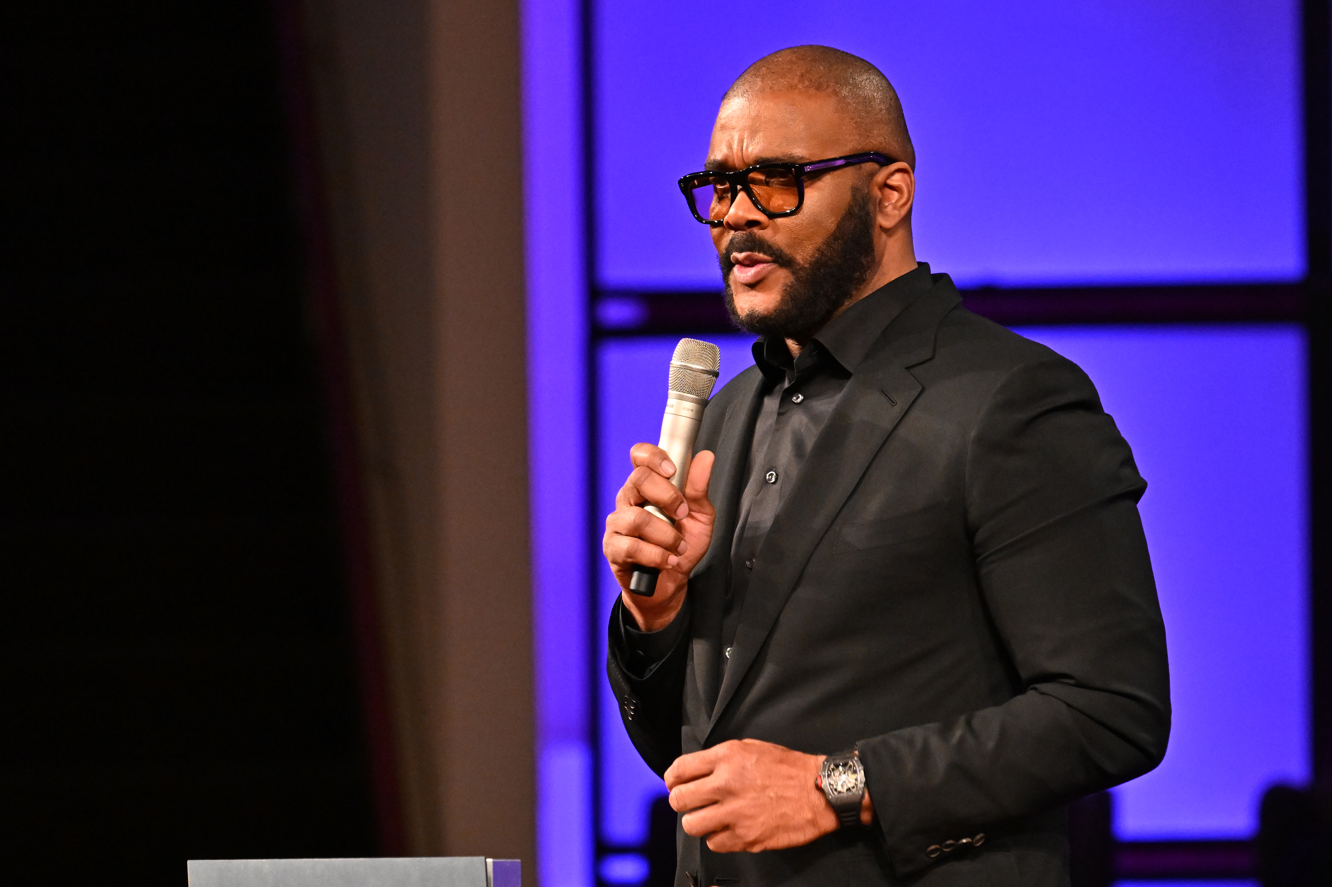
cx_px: 666
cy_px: 444
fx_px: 27187
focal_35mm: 735
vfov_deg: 1.9
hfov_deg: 2.8
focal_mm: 490
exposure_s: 1/160
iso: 4000
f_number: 6.3
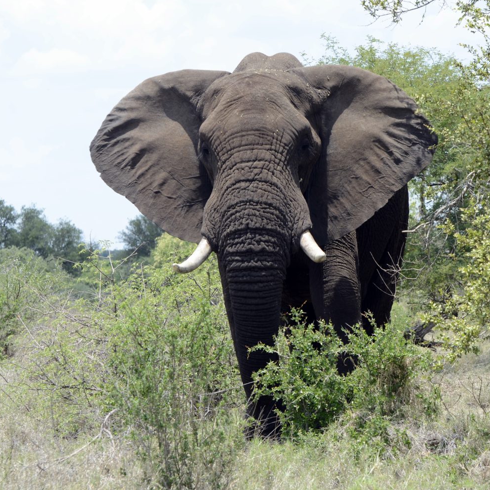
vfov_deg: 9.5
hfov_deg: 9.5
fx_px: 2941
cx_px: 315
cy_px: 244
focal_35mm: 184
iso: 100
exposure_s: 1/200
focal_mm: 95
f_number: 7.1
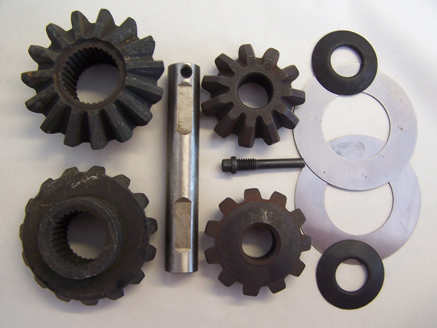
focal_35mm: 38
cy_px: 164
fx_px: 480
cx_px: 218
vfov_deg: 37.7
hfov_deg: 49.0
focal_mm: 6.3
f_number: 2.8
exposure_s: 1/20
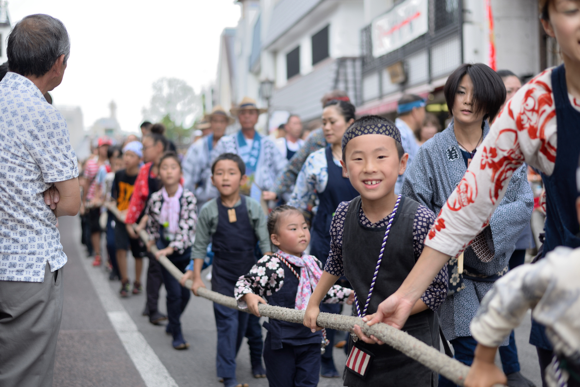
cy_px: 194
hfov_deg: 39.6
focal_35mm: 50
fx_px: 806
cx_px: 290
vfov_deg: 27.0
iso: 100
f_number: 2.5
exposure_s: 1/800
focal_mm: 50
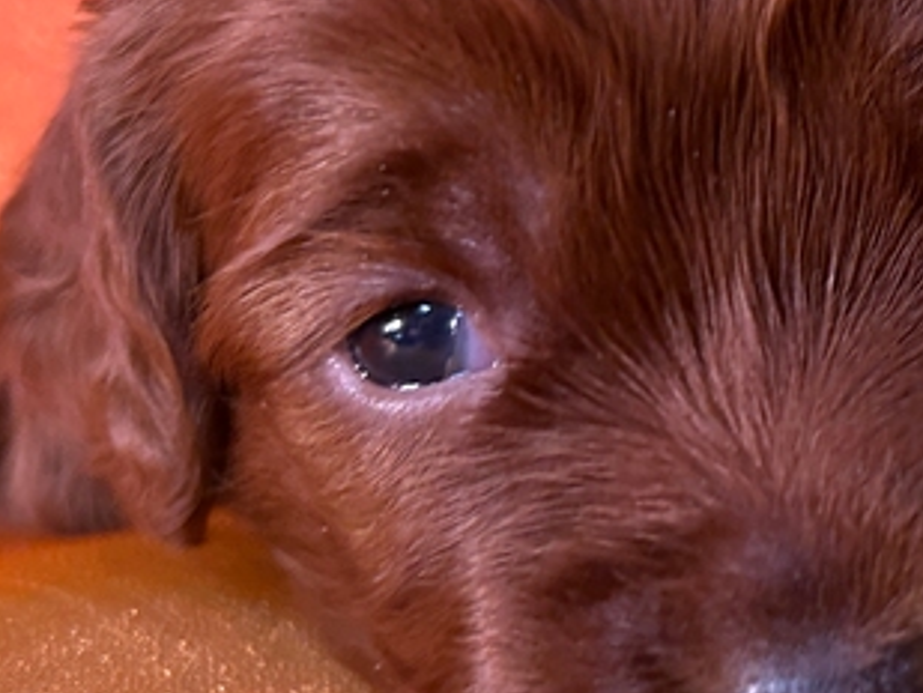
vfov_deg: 14.6
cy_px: 125
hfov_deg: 18.6
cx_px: 1037
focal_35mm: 101
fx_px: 2694
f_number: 1.5
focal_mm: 5.7
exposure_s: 1/120
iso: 100
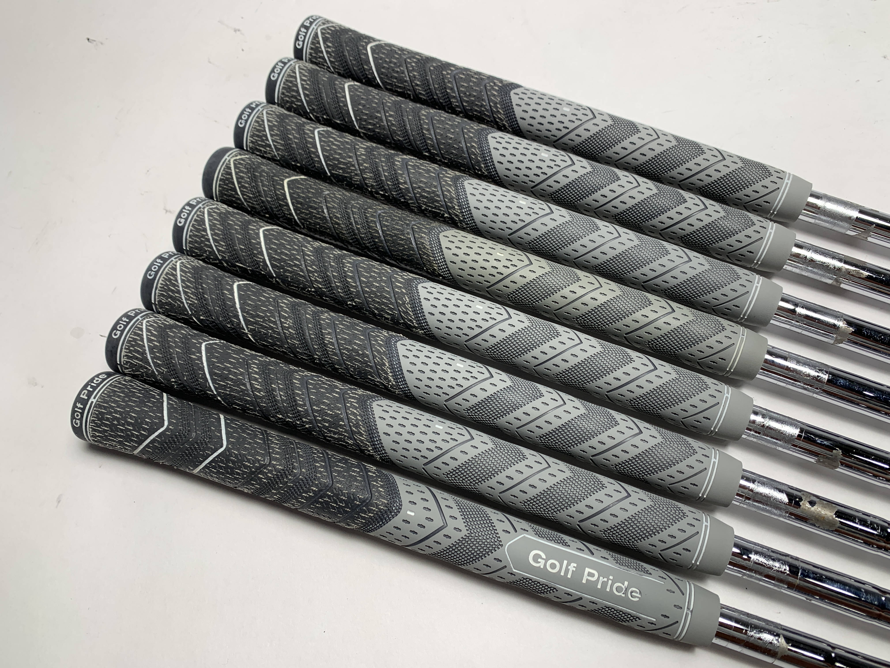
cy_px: 334
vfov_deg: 53.1
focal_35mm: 26
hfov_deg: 67.3
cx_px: 445
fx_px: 668
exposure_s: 1/140
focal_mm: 4.25
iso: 25
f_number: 1.8
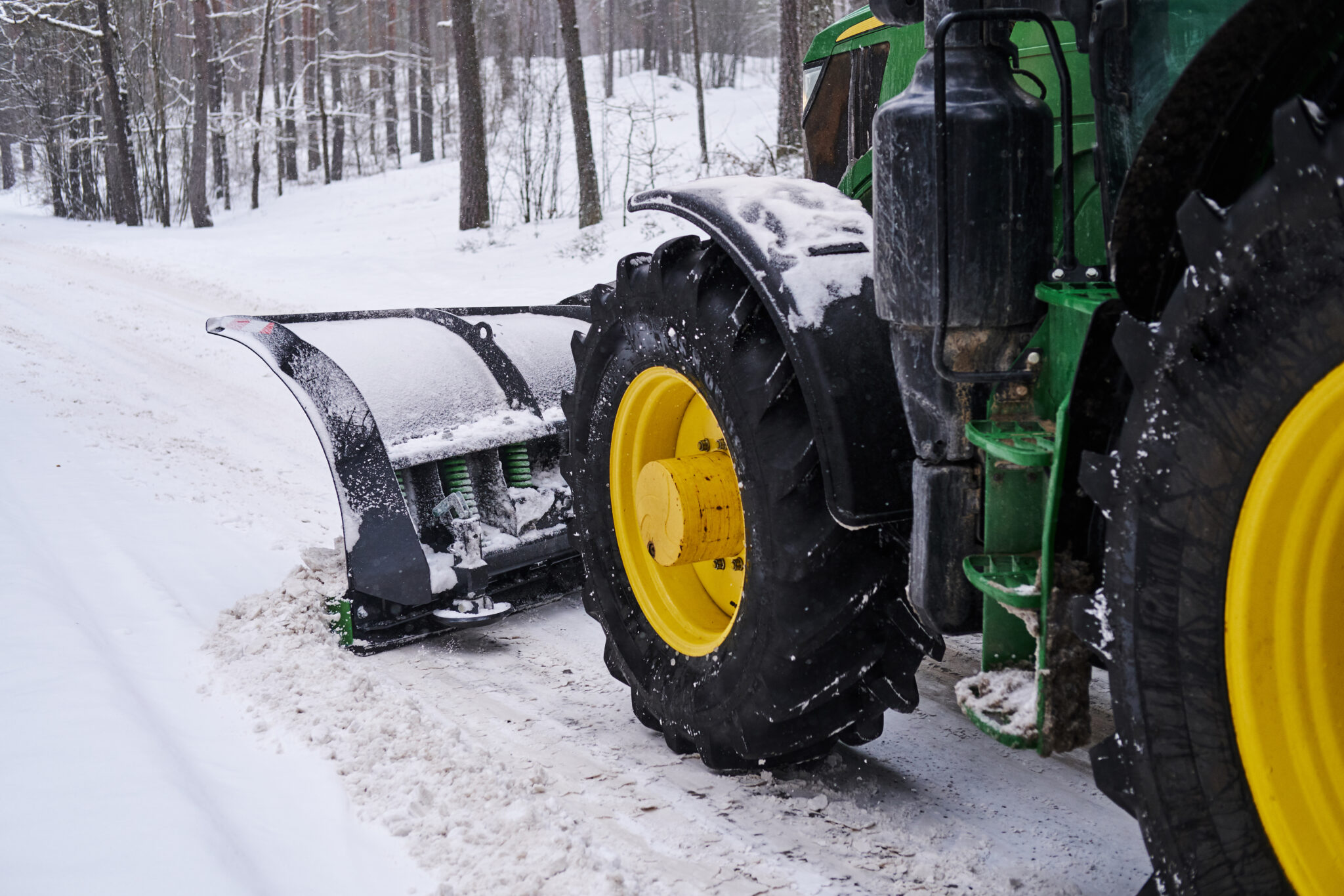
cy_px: 448
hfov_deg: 37.5
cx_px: 672
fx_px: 1978
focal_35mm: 53
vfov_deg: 25.5
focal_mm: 35
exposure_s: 1/1000
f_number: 2.8
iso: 400
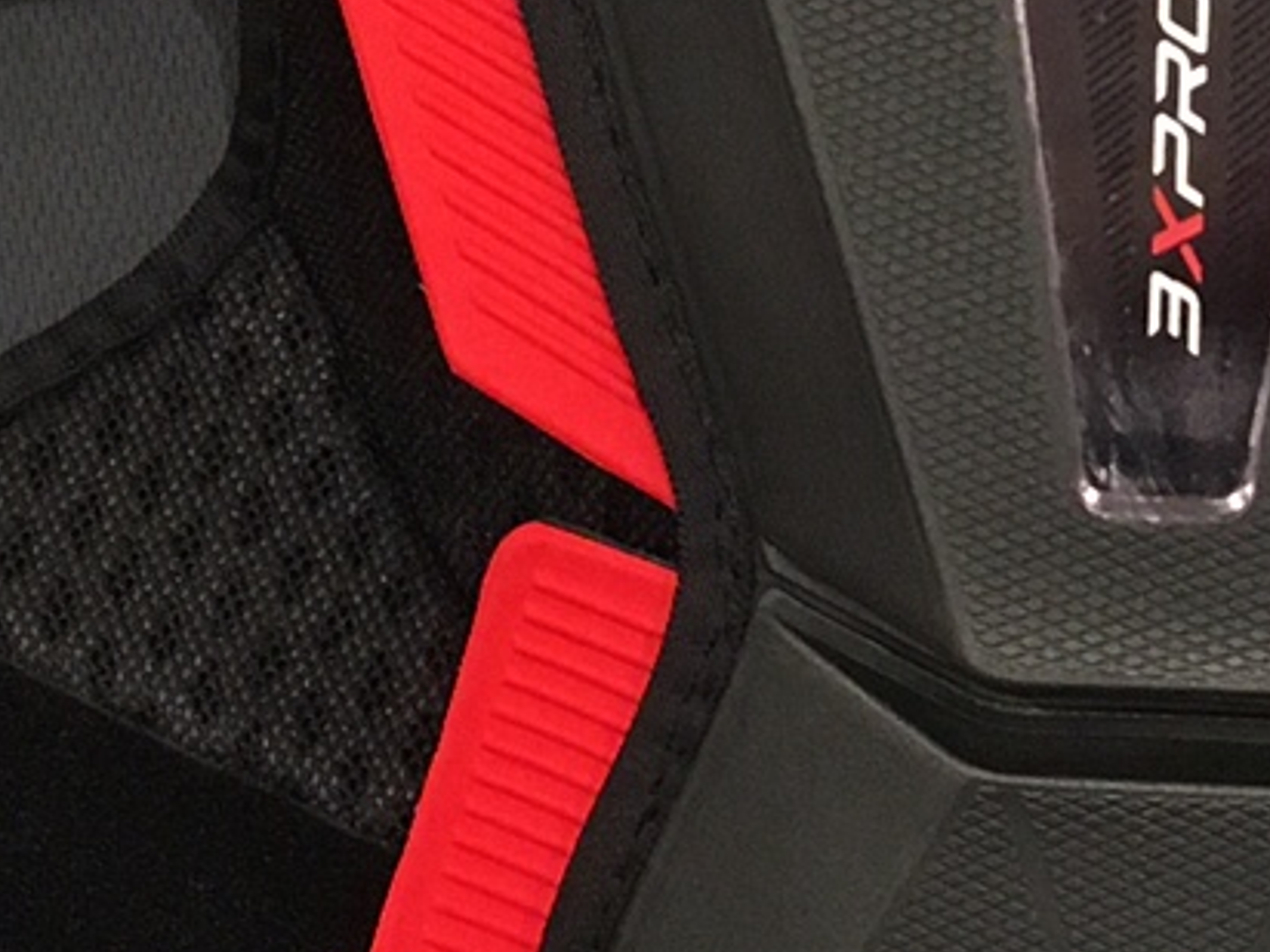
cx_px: 1205
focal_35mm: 142
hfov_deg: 13.7
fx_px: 5210
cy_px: 216
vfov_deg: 10.4
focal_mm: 4.15
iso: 160
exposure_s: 1/30
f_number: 2.2
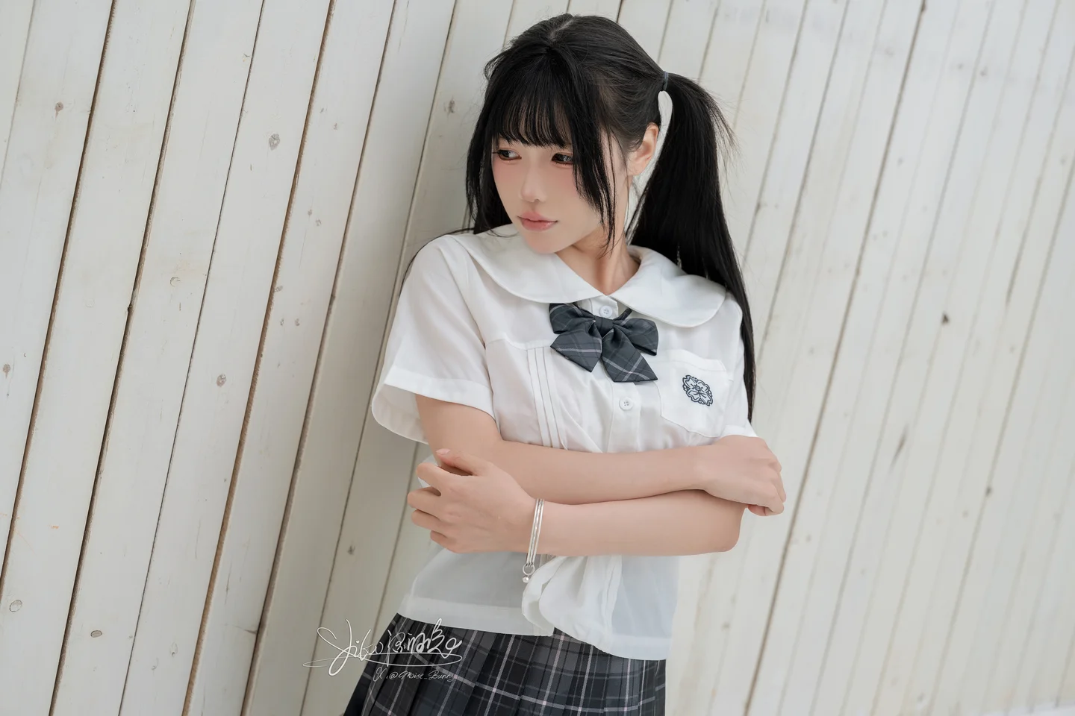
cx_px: 538
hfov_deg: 28.8
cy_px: 358
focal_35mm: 70
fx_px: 2090
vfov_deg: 19.5
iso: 100
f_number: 4
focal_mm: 70
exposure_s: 1/100
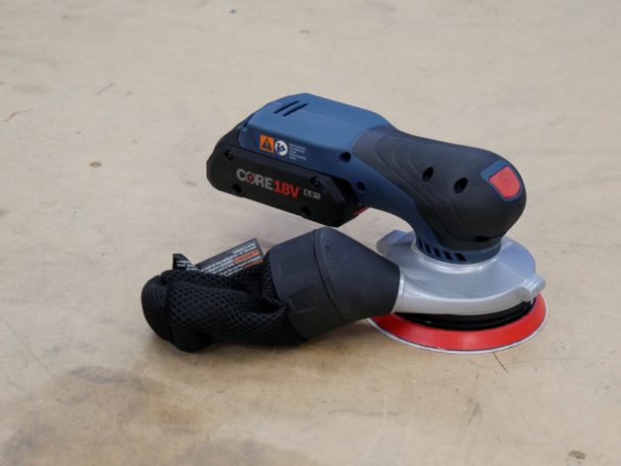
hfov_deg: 26.3
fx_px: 1327
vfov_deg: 19.9
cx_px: 310
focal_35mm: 74
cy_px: 233
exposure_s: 1/80
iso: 1000
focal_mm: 37
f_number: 4.6
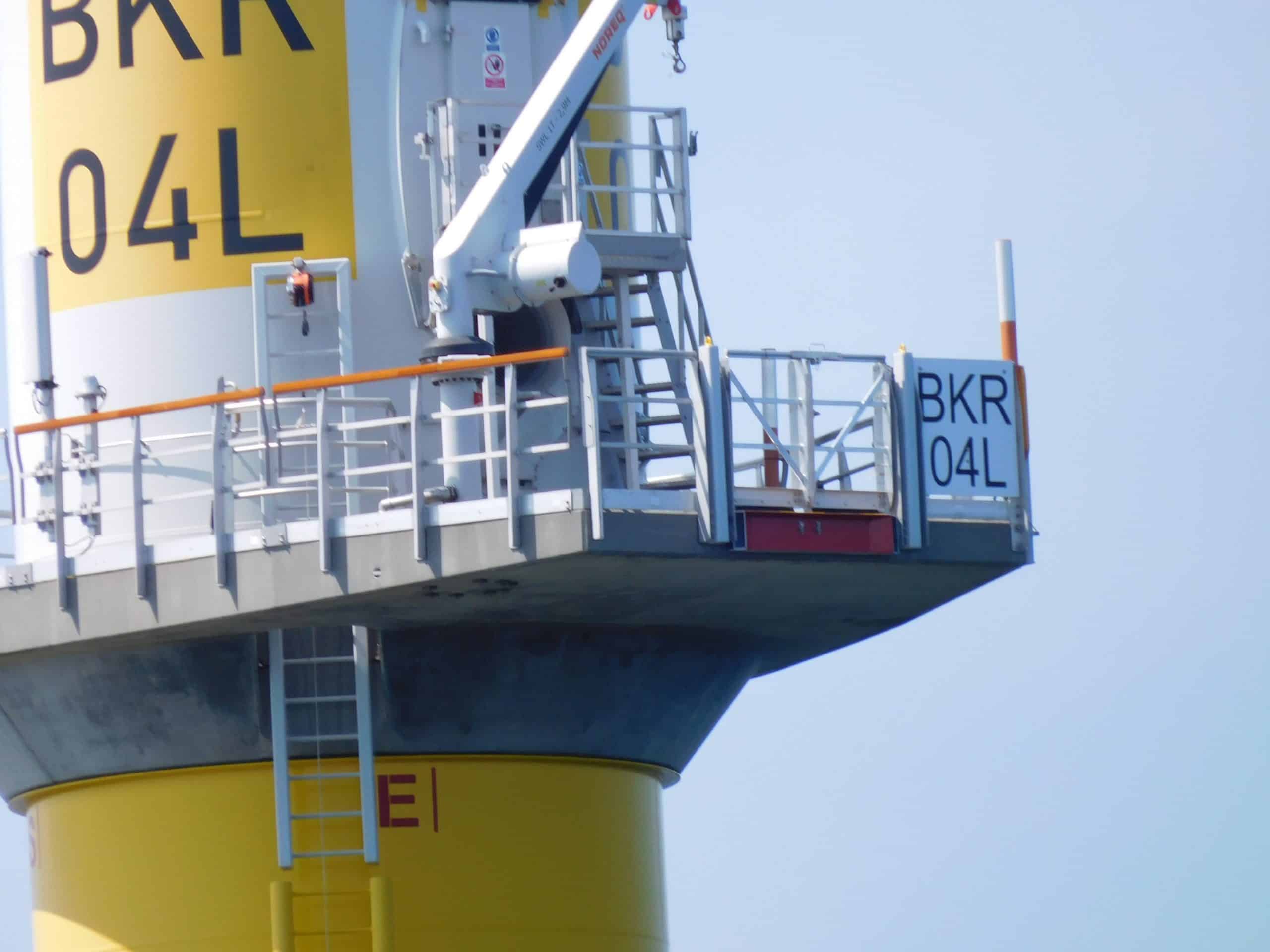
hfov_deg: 4.0
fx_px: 18344
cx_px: 635
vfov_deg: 3.0
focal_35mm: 500
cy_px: 476
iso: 125
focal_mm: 90
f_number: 6.5
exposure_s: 1/320
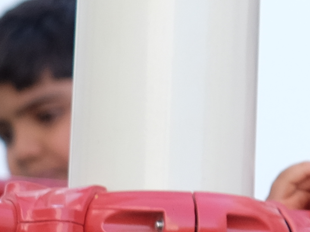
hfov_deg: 5.4
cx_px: 953
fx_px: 3107
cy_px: -198
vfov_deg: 4.2
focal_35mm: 347
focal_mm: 35
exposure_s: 1/1000
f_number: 2.8
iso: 500
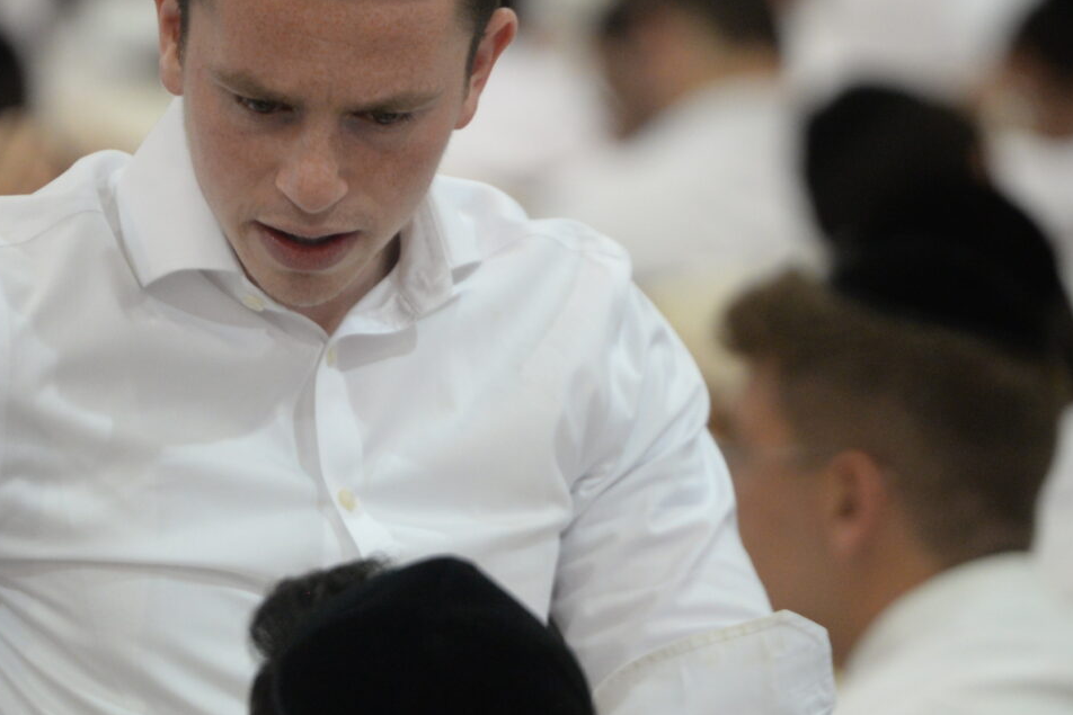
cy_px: 336
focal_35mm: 538
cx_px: 418
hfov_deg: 3.8
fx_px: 16037
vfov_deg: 2.6
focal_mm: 200
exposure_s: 1/800
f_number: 2.8
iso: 1600
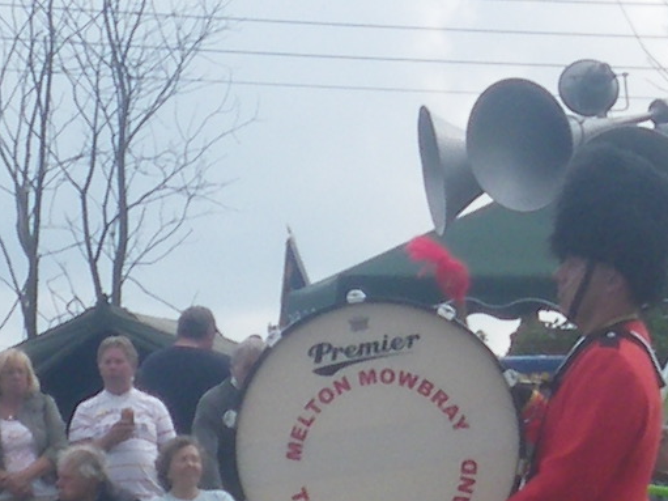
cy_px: 816
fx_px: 8547
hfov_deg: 4.4
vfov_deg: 3.3
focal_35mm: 443
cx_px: -410
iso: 64
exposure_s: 1/320
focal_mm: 11.1
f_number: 4.6
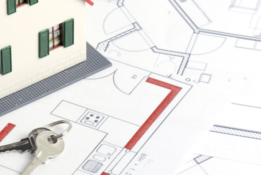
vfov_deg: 6.1
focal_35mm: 225
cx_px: -13
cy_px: 29
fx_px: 1632
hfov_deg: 9.1
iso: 200
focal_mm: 105
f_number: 16
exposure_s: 1/125
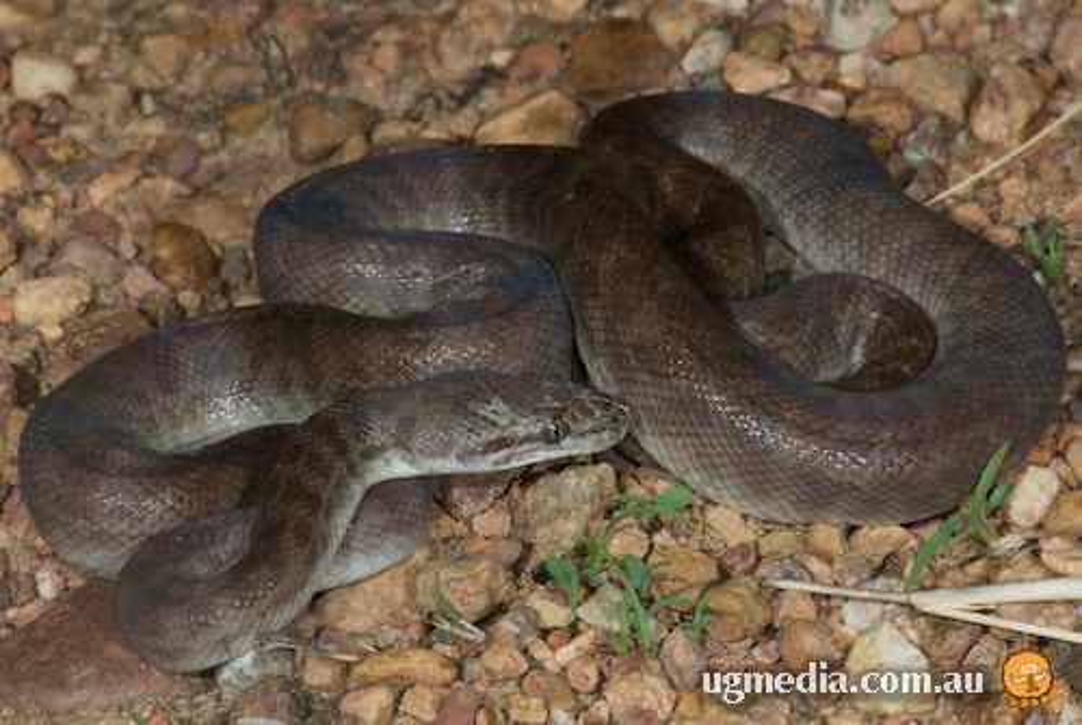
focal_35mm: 158
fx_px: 4741
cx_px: 541
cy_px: 362
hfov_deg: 13.0
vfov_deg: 8.7
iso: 100
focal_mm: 105
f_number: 18
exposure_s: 1/125
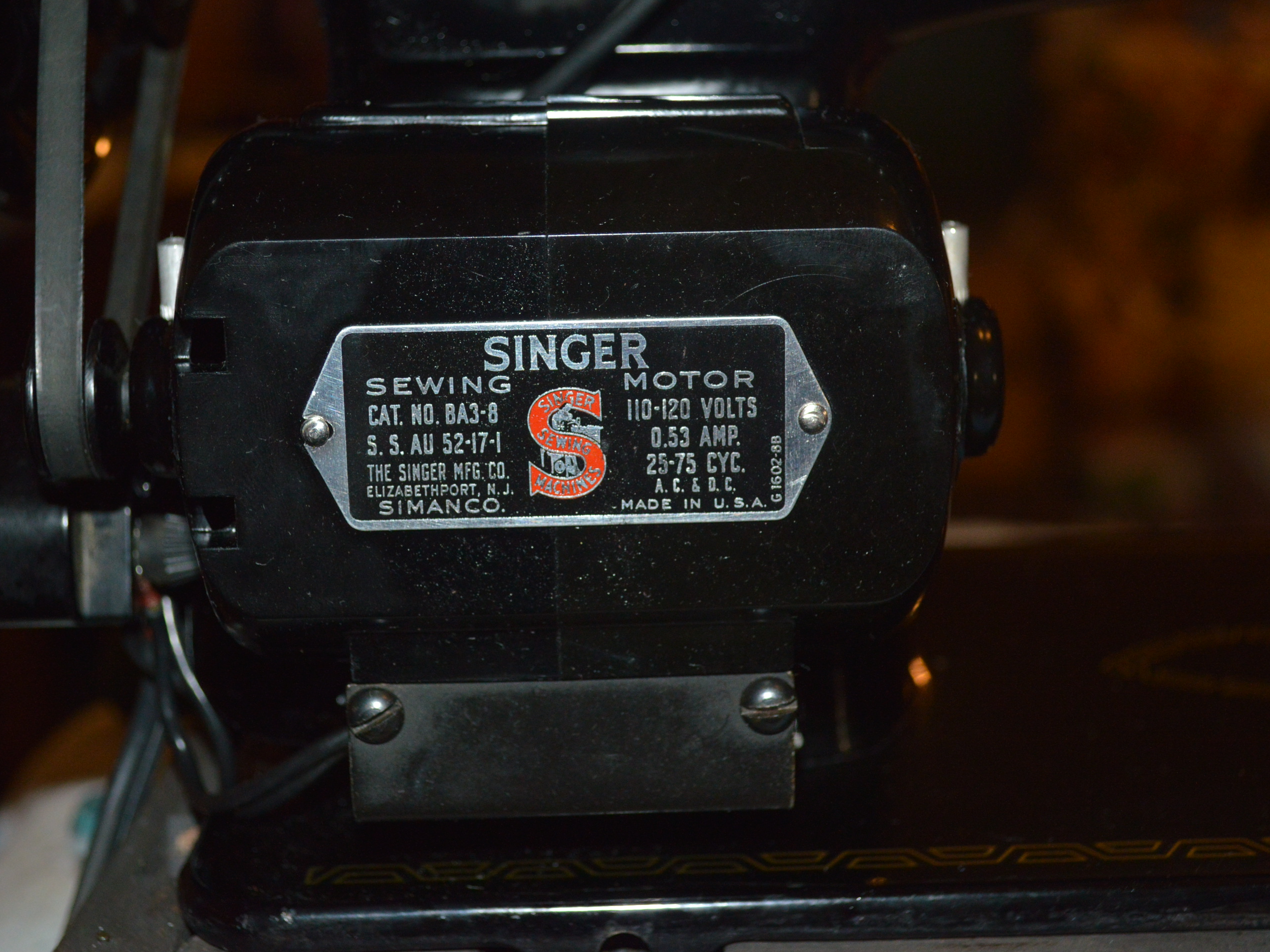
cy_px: 469
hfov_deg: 33.2
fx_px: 2128
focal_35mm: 58
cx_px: 636
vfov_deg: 25.2
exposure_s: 1/60
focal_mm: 34
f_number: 5
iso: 800
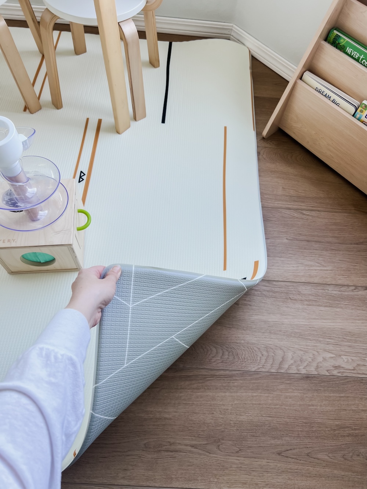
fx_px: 367
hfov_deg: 53.1
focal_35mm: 26
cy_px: 244
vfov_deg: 67.3
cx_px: 184
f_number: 1.5
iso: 50
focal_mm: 5.7
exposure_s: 1/120
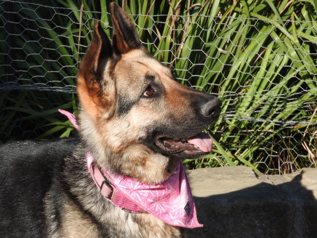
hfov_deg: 14.6
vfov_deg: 11.0
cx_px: 158
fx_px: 1236
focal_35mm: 135
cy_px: 119
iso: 100
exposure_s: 1/400
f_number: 5
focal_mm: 24.2
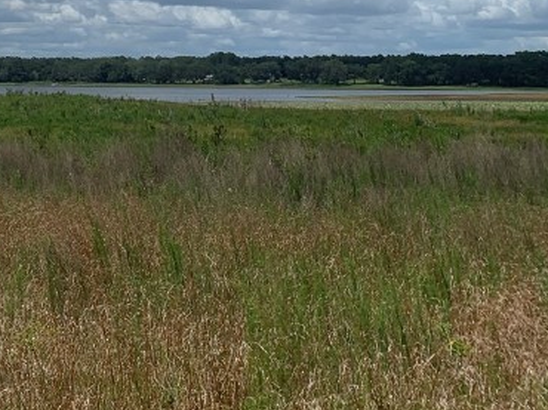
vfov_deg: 18.7
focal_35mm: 72
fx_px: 1139
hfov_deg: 25.5
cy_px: -152
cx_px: -19
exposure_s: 1/6061
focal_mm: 4.25
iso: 25
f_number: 1.8
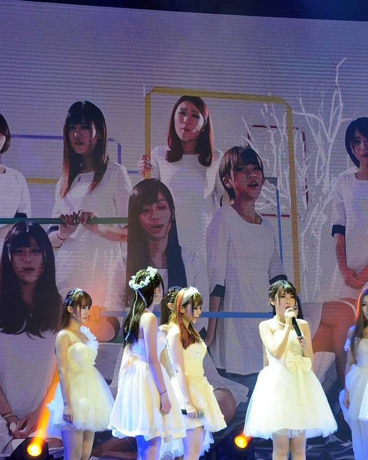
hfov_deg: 11.7
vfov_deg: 14.6
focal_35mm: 132
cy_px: 231
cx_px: 188
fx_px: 1798
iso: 800
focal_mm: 62
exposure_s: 1/125
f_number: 5
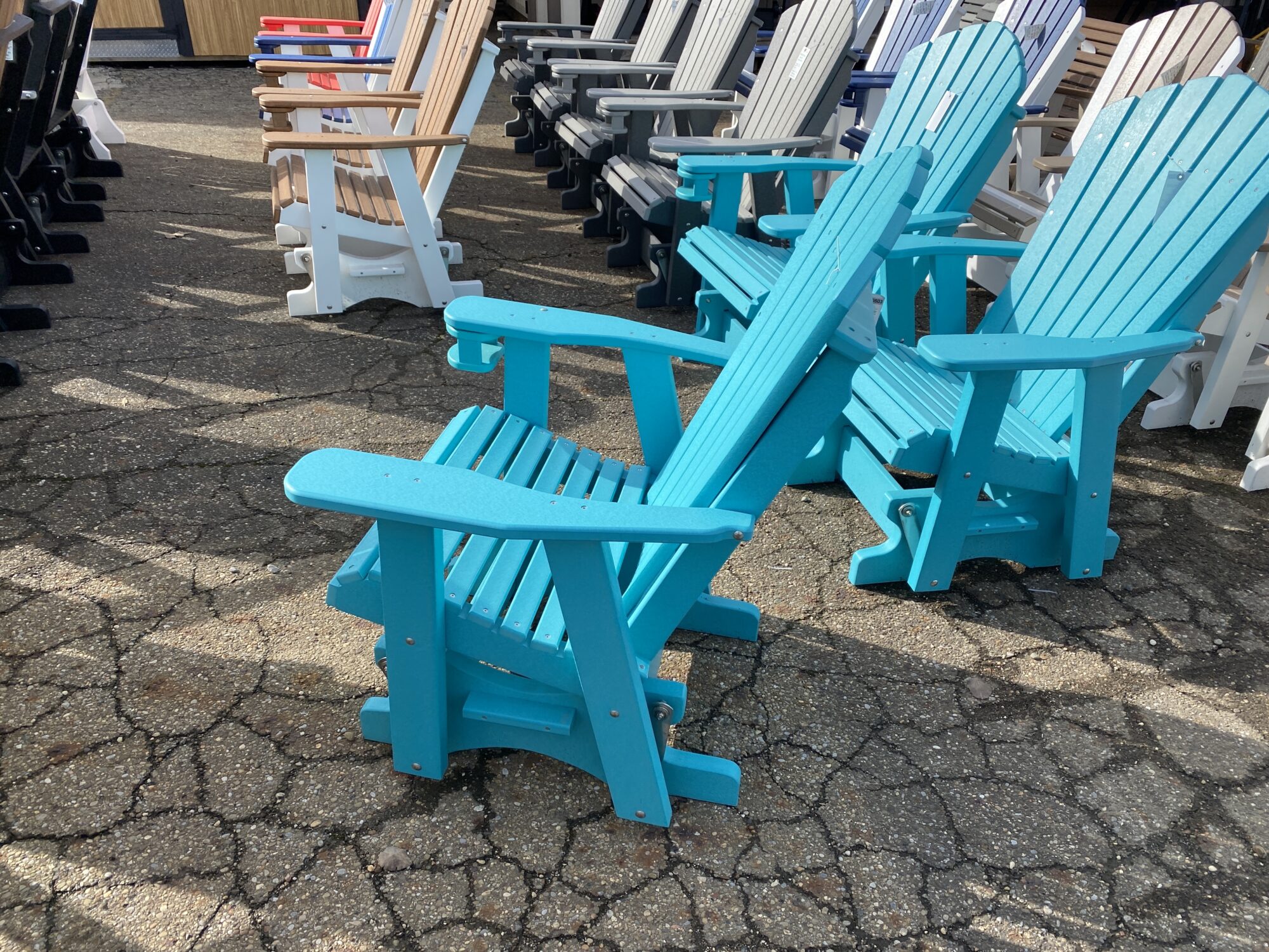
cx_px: 634
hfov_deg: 67.3
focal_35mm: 26
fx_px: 953
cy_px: 476
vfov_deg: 53.1
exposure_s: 1/1727
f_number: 1.8
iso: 32
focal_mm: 4.25
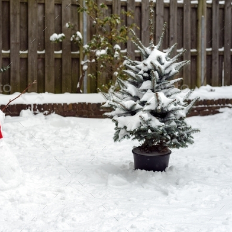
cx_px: 72
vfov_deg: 26.9
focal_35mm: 64
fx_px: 485
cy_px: 116
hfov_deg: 26.7
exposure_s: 1/250
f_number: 3.3
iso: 160
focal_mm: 50
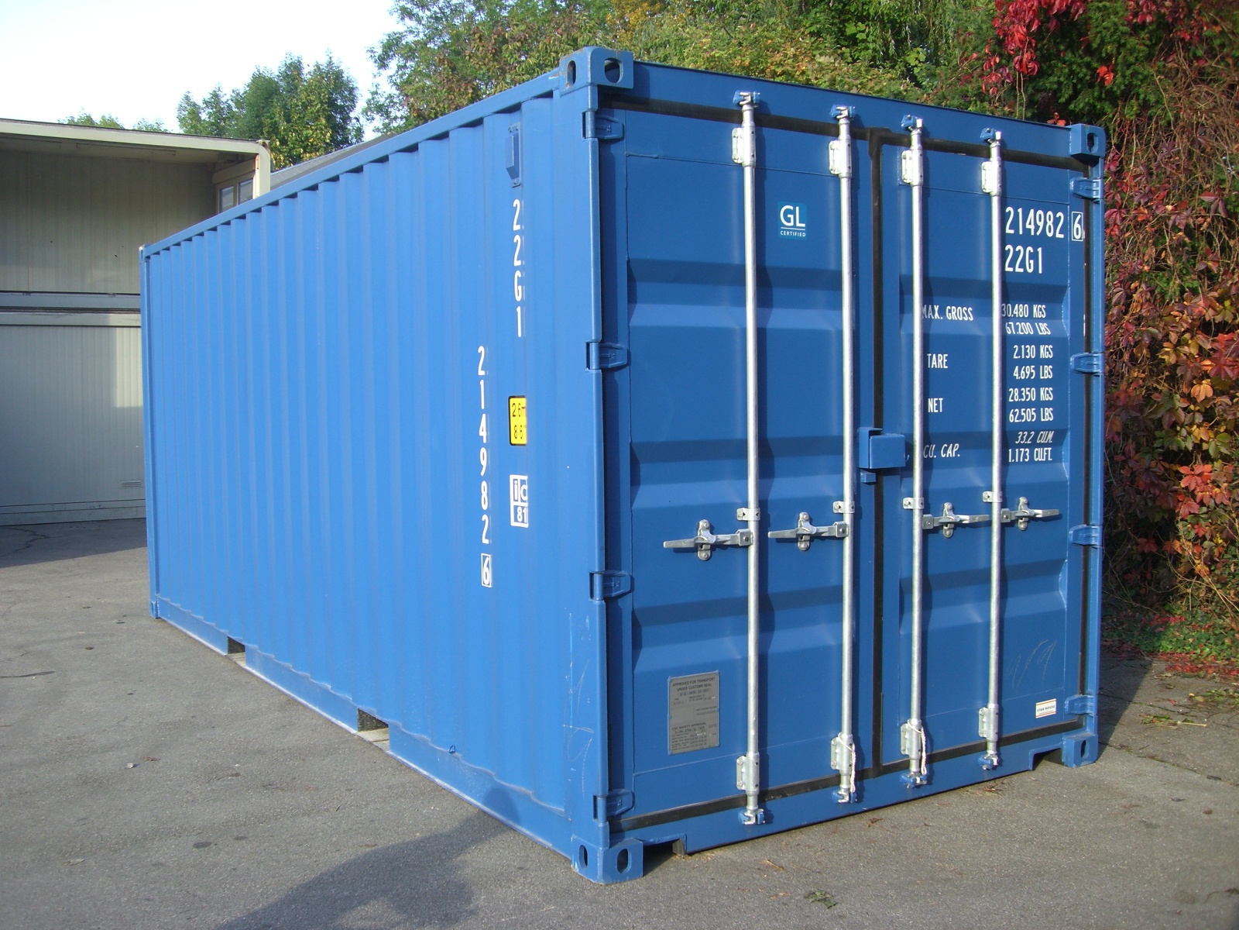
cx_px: 620
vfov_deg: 37.7
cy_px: 465
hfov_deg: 49.0
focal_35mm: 38
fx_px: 1360
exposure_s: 1/200
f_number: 2.7
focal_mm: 6.2
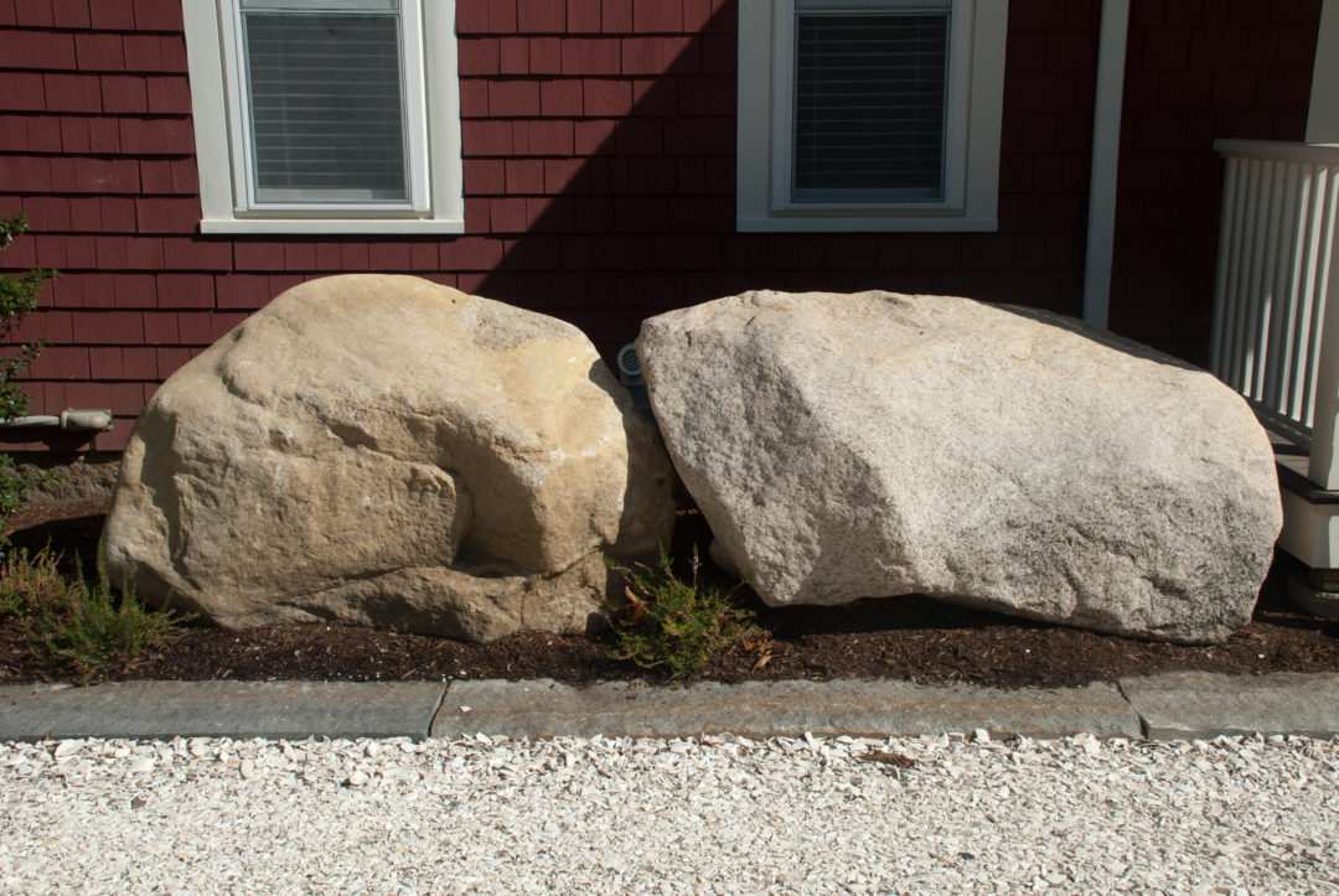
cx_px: 670
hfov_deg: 49.5
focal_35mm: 39
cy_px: 448
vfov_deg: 34.3
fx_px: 1452
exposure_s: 1/400
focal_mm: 26
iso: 250
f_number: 10
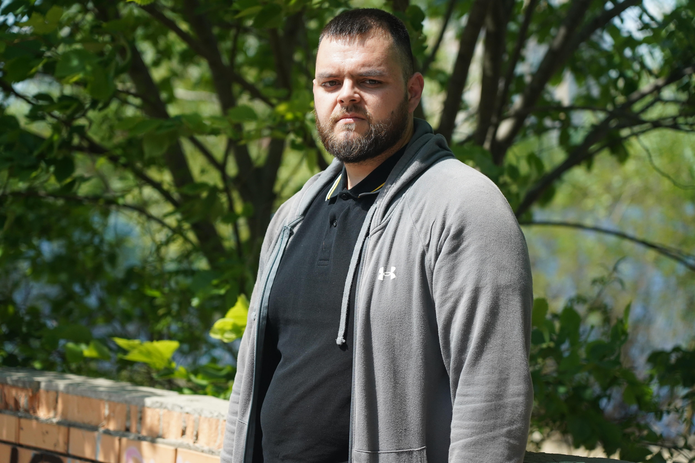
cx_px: 348
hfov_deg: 19.5
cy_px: 232
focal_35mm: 105
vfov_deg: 13.0
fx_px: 2027
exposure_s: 1/400
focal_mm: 105
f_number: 4
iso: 1250
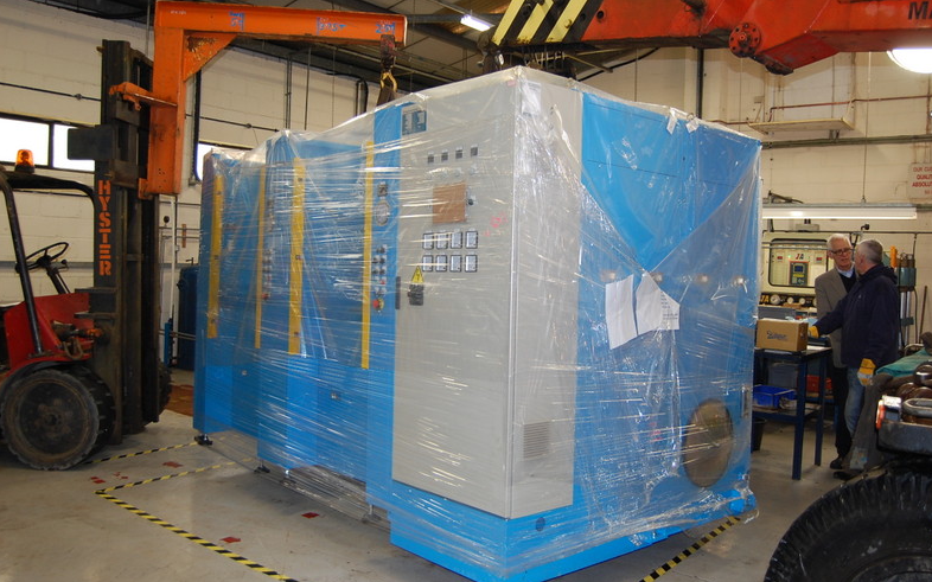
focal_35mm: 30
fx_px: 750
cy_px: 274
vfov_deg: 42.4
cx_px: 471
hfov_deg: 63.7
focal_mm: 19
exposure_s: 1/60
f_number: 3.5
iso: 400
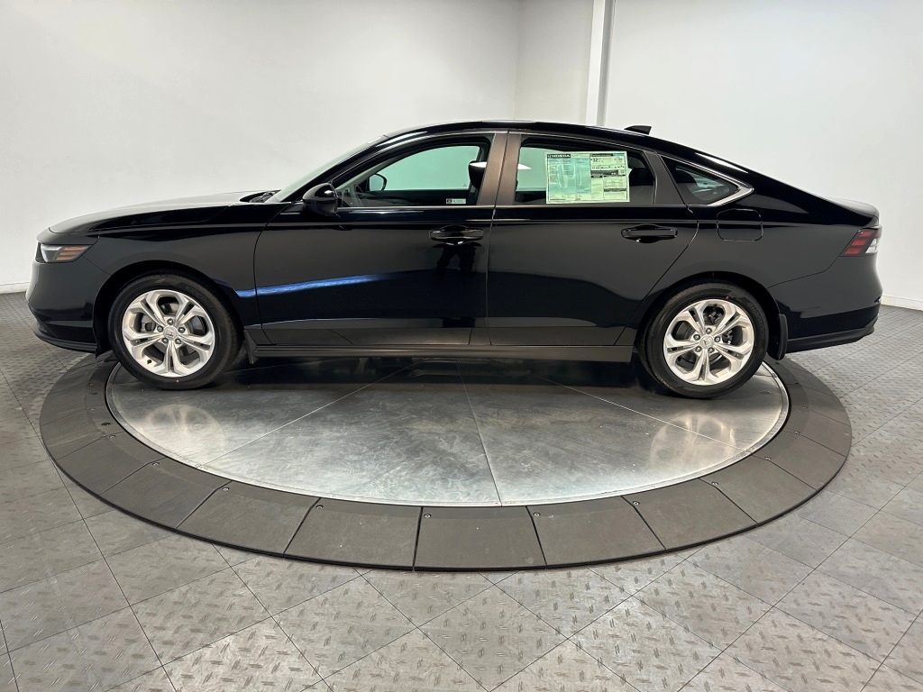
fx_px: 640
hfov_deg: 71.6
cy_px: 346
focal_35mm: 24
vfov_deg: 56.8
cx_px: 462
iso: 400
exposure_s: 1/60
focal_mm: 6.86
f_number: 1.78
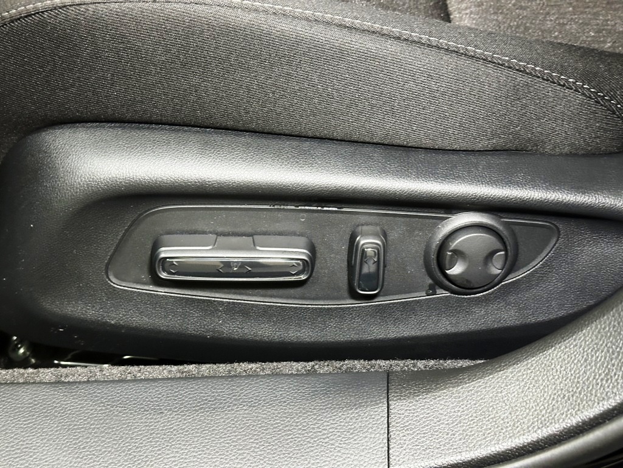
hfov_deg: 39.7
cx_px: 312
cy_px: 234
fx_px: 864
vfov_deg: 30.3
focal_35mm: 48
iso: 640
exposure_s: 1/30
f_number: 1.78
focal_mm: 6.86
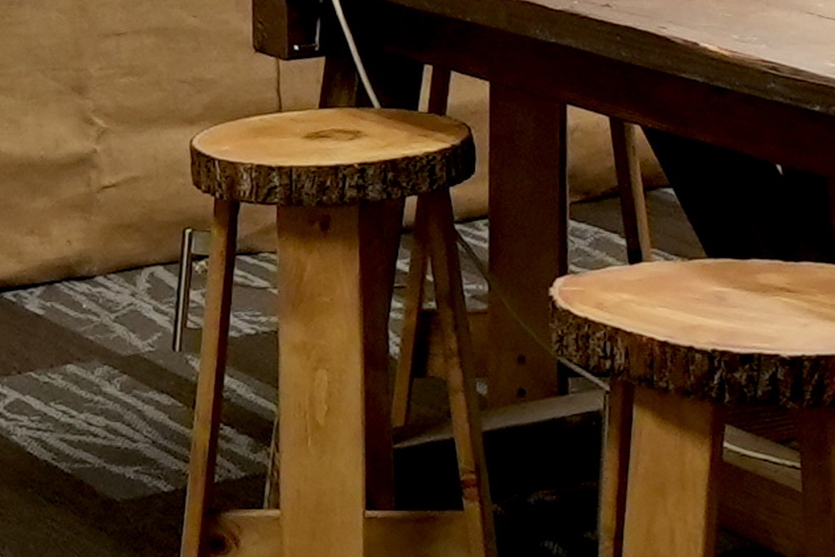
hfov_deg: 12.8
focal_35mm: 158
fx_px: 3665
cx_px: 838
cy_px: -310
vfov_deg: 8.5
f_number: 4
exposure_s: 1/160
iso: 2500
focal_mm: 24
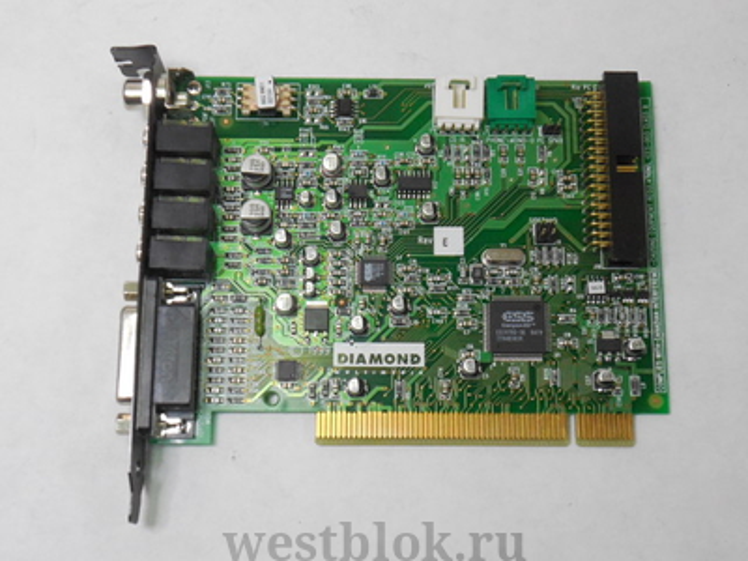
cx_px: 374
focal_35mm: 56
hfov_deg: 34.3
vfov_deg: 26.1
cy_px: 280
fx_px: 1210
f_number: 5.2
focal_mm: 10
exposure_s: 1/80
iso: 800
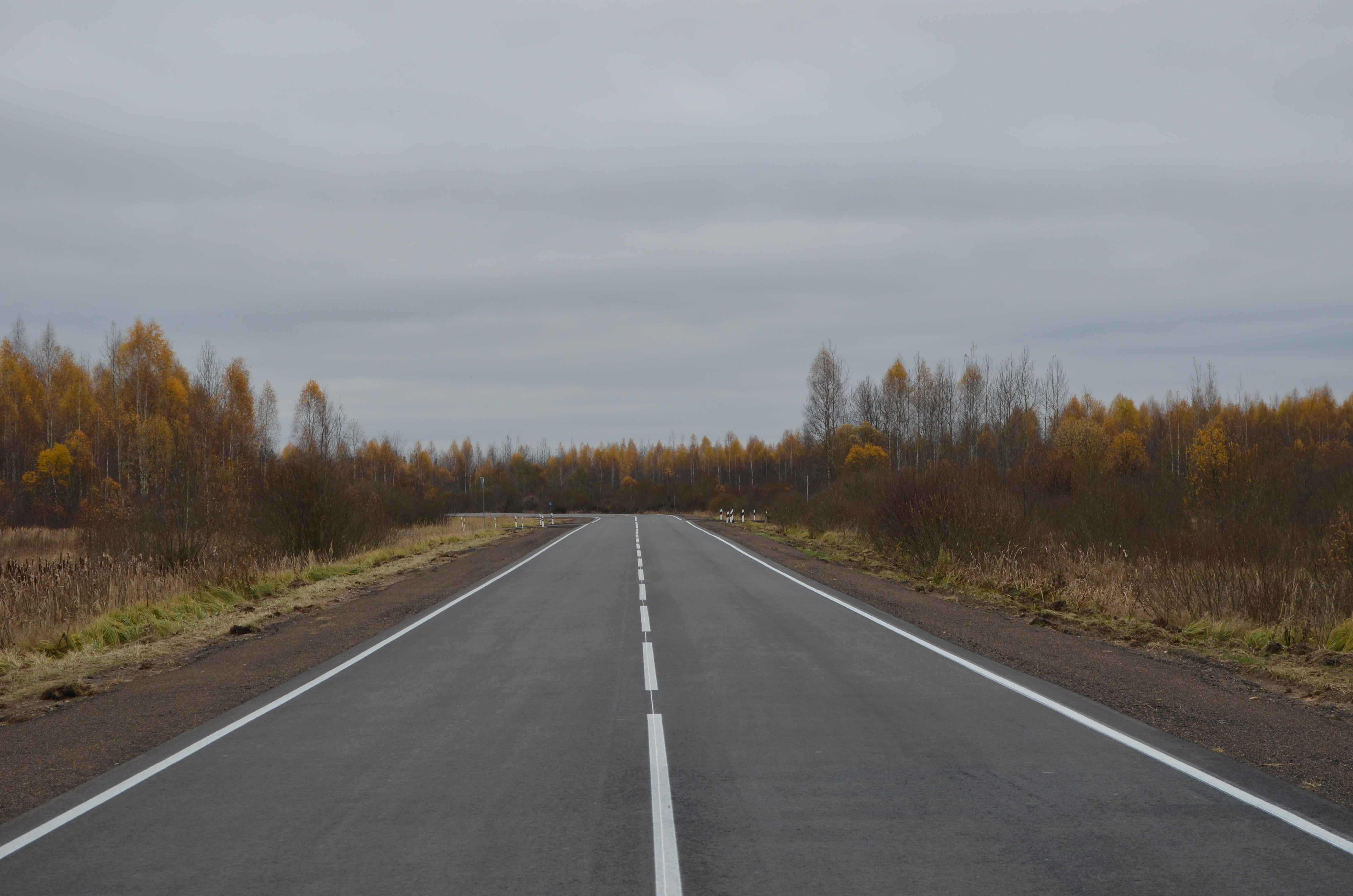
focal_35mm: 82
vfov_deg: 16.5
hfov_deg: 24.7
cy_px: 448
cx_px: 676
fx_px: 3094
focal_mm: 55
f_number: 7.1
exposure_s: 1/200
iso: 160
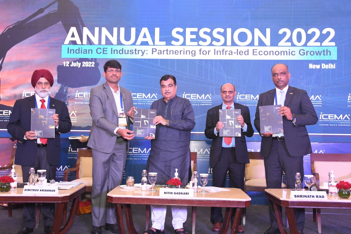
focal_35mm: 39
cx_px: 176
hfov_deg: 49.6
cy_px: 117
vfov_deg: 34.2
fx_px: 380
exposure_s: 1/100
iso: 2000
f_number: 5.6
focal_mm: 26
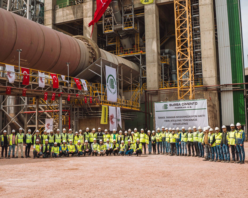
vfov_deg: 36.5
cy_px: 98
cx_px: 107
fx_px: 301
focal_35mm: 41
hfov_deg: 44.7
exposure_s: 1/640
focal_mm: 24
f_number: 6.3
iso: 125
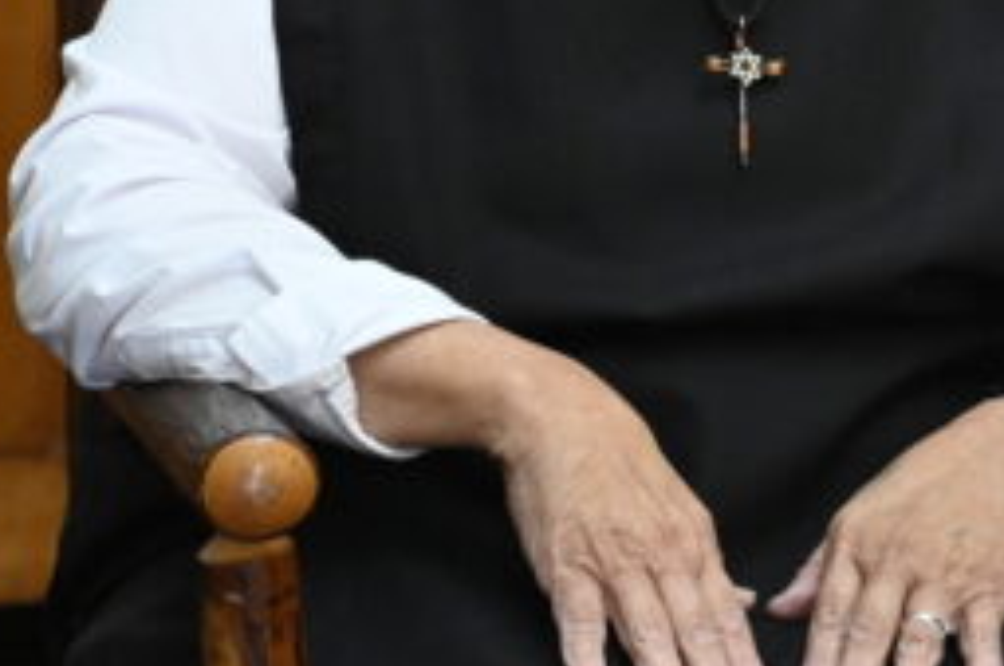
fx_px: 7349
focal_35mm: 264
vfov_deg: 5.2
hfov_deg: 7.8
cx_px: 882
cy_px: -211
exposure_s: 1/60
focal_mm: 70
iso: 4000
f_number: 4
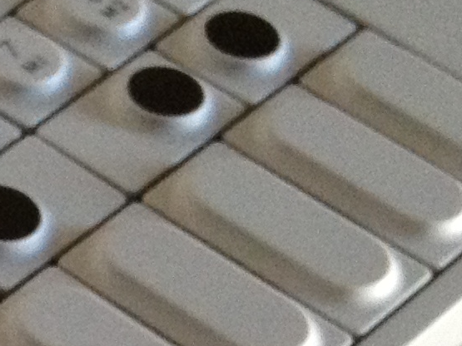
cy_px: 686
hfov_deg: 8.8
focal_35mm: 206
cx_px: -617
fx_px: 2749
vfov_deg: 7.0
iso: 160
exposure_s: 1/20
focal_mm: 4.28
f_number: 2.4
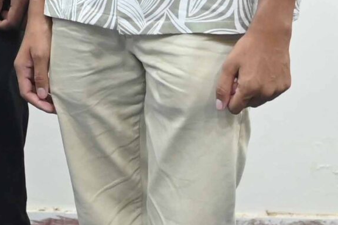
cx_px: -397
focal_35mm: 530
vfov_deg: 2.6
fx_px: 4973
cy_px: -166
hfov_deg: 3.8
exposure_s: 1/250
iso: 640
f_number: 1.8
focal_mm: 85
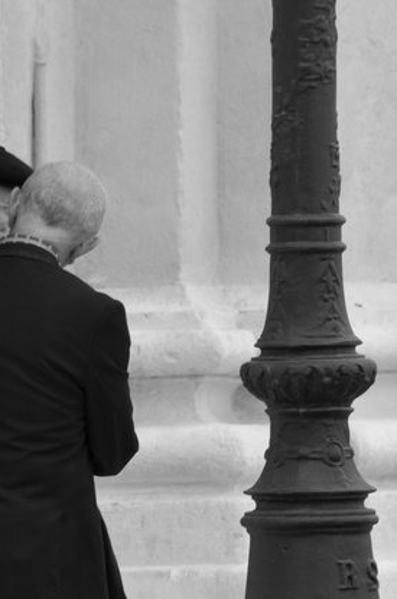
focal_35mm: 527
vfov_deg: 3.9
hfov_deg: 2.6
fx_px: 8758
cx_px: -40
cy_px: 420
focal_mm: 135
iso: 250
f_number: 5.6
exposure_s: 1/200
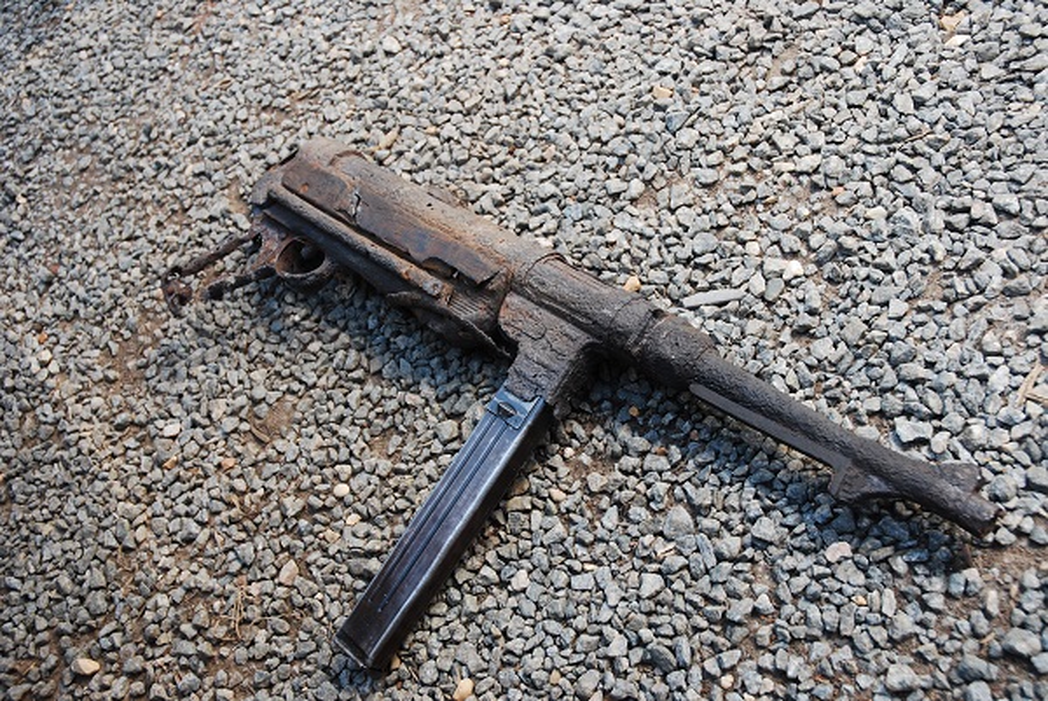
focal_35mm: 40
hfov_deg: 47.9
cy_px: 350
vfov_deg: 33.1
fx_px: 1180
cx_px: 524
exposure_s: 1/100
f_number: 5
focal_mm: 27
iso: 200
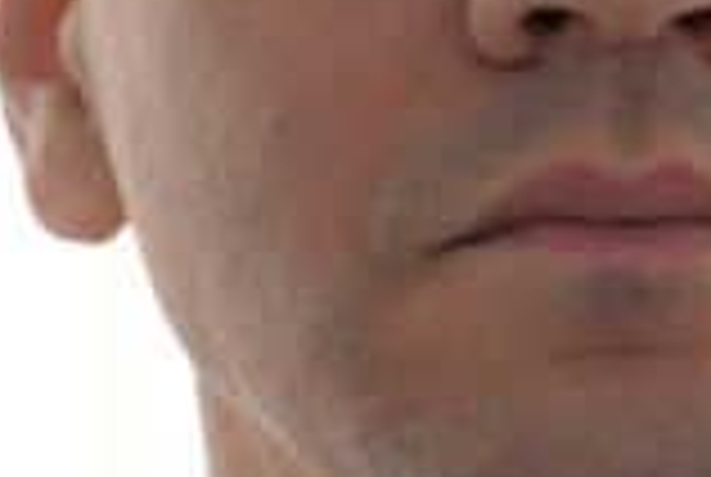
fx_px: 10166
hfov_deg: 4.0
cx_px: 72
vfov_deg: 2.7
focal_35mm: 514
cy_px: 558
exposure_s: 1/160
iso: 800
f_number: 4
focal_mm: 64.6
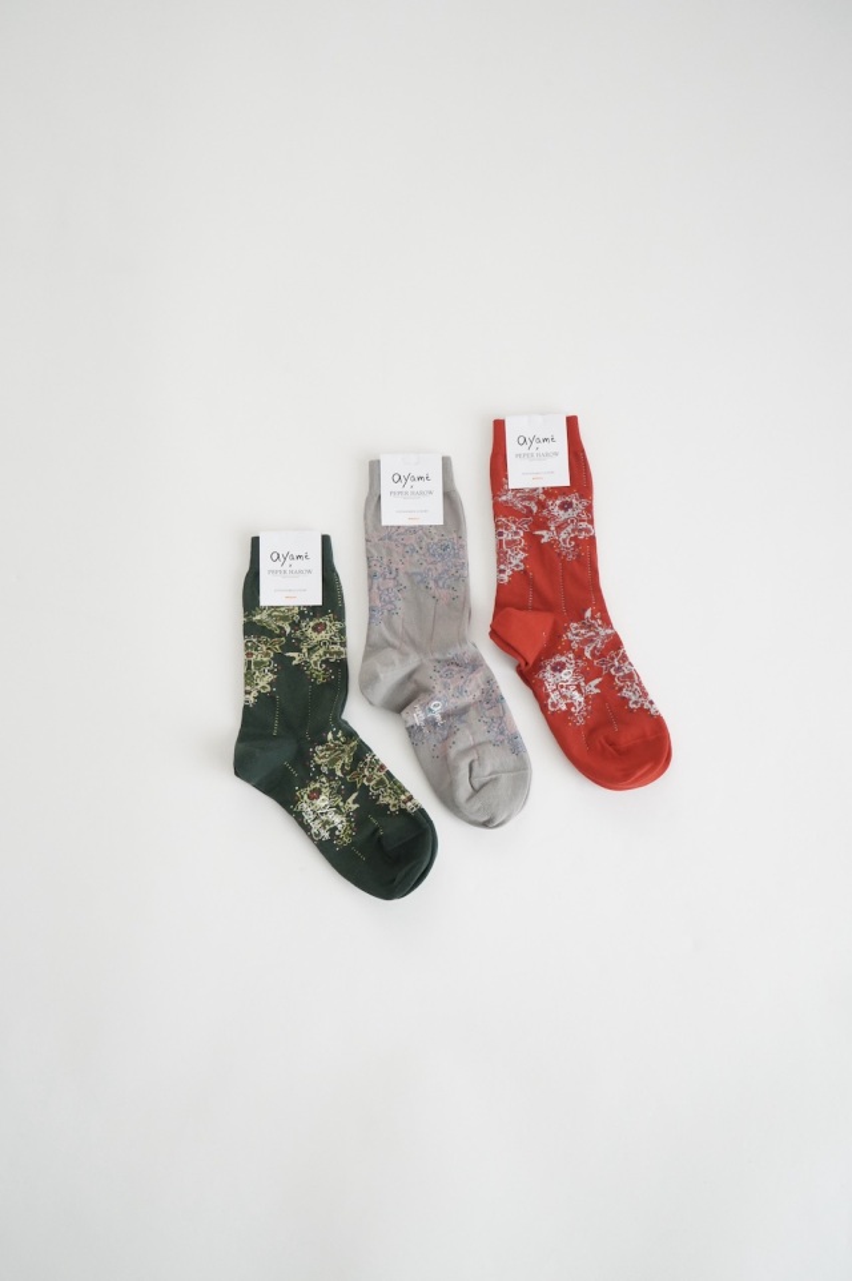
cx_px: 426
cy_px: 640
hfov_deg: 36.8
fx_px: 1280
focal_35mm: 36
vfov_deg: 53.2
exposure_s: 1/80
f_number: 11
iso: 6400
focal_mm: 36
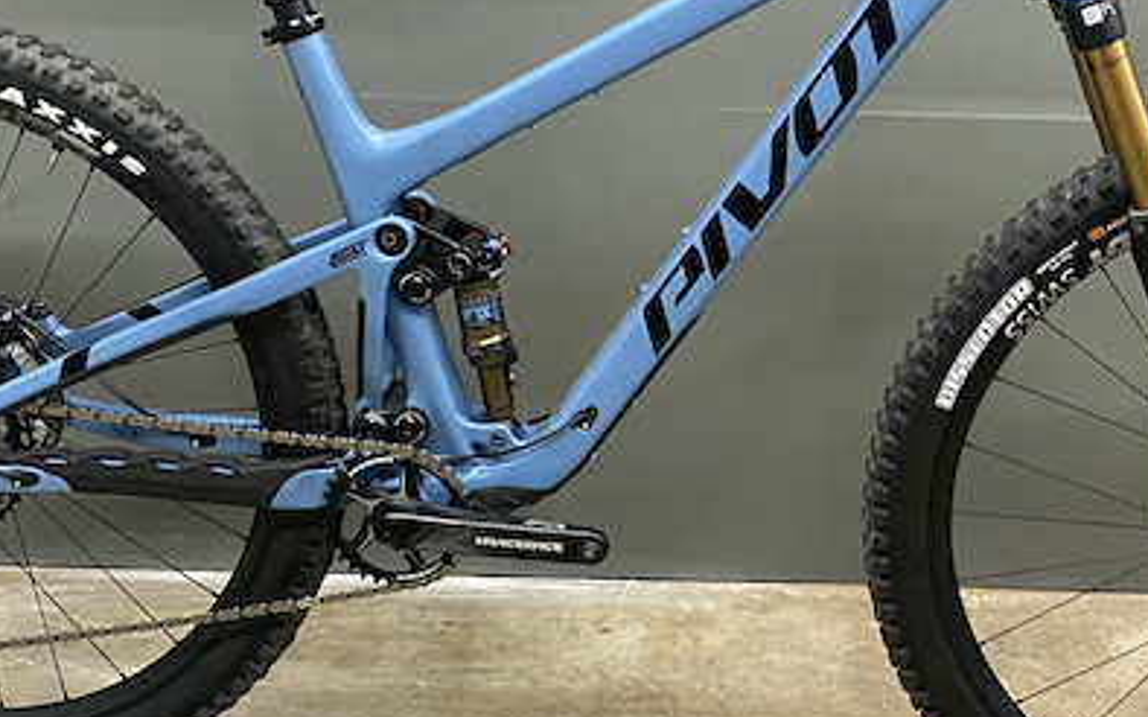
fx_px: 1752
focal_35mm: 56
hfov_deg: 36.2
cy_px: 280
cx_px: 673
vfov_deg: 23.1
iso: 500
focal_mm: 4.25
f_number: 1.8
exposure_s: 1/60
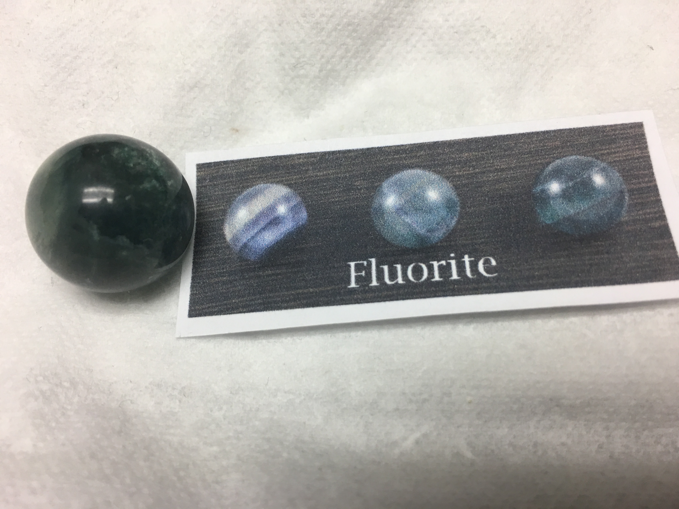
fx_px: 569
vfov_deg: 48.2
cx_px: 340
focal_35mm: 29
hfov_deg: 61.7
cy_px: 254
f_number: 2.2
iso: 32
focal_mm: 4.15
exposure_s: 1/30
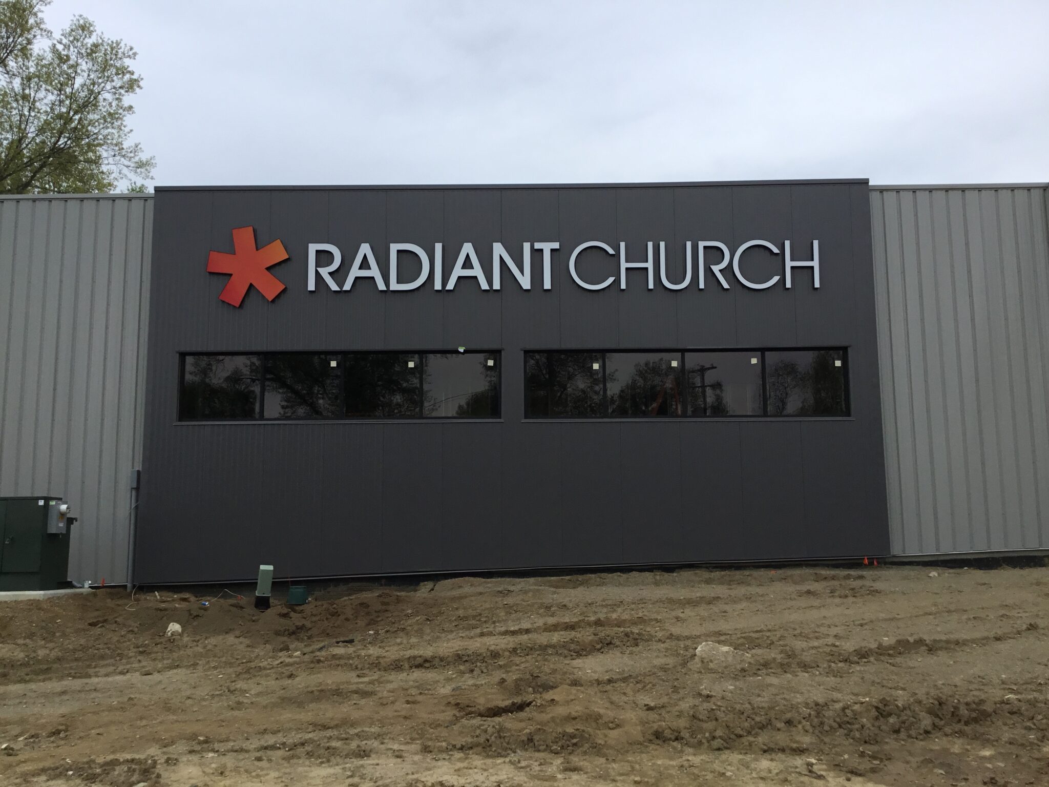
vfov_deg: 45.4
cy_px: 394
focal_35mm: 31
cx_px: 524
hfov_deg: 58.4
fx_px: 939
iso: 25
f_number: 2.4
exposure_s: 1/721
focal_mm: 3.3
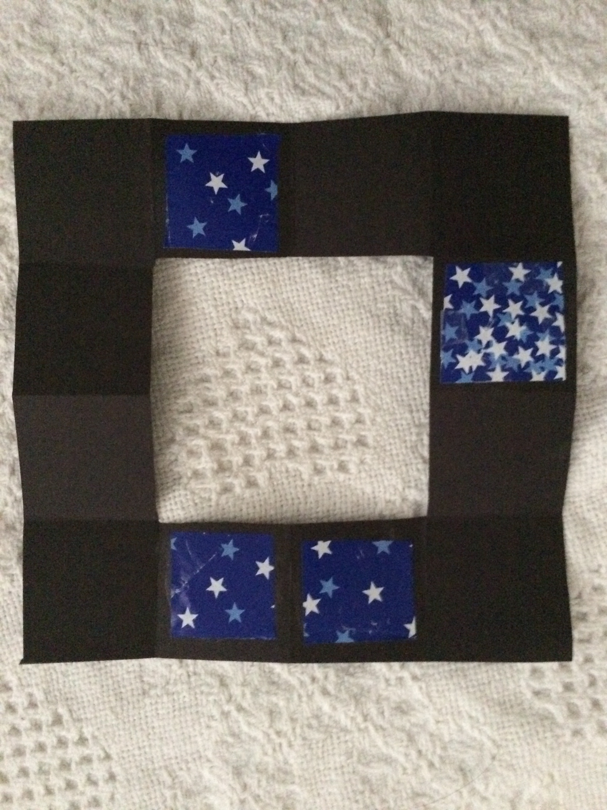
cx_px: 304
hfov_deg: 46.8
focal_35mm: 30
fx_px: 701
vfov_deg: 60.0
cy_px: 405
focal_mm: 4.12
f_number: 2.2
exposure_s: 1/15
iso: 1600
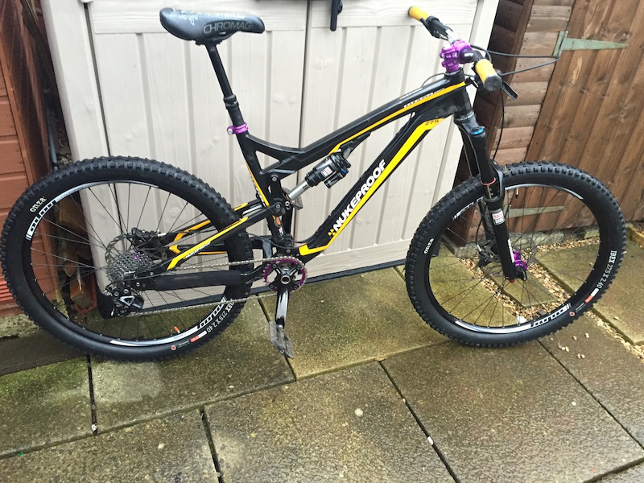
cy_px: 242
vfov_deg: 48.2
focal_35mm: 29
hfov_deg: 61.7
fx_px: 540
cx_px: 322
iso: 250
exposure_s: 1/33
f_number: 2.2
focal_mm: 4.15
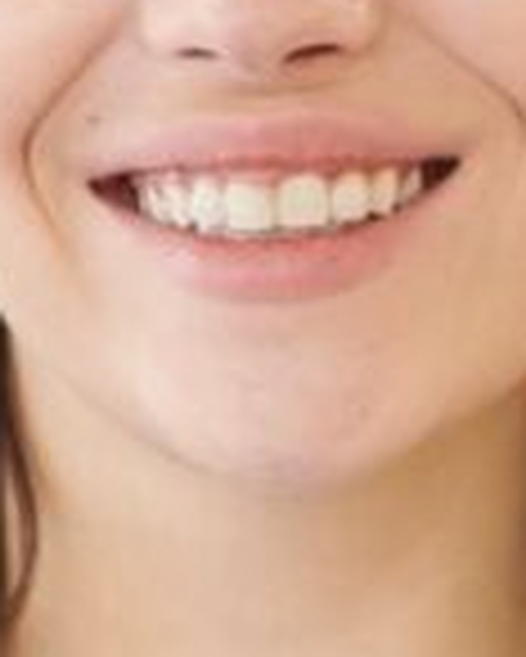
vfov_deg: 5.2
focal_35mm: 369
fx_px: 7173
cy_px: 945
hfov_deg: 4.2
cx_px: 49
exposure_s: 1/160
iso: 800
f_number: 2.2
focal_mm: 50
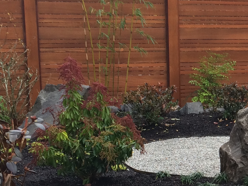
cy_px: 125
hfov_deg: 19.5
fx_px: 681
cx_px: 294
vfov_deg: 15.5
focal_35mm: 95
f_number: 2.2
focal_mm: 4.15
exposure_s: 1/120
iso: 32
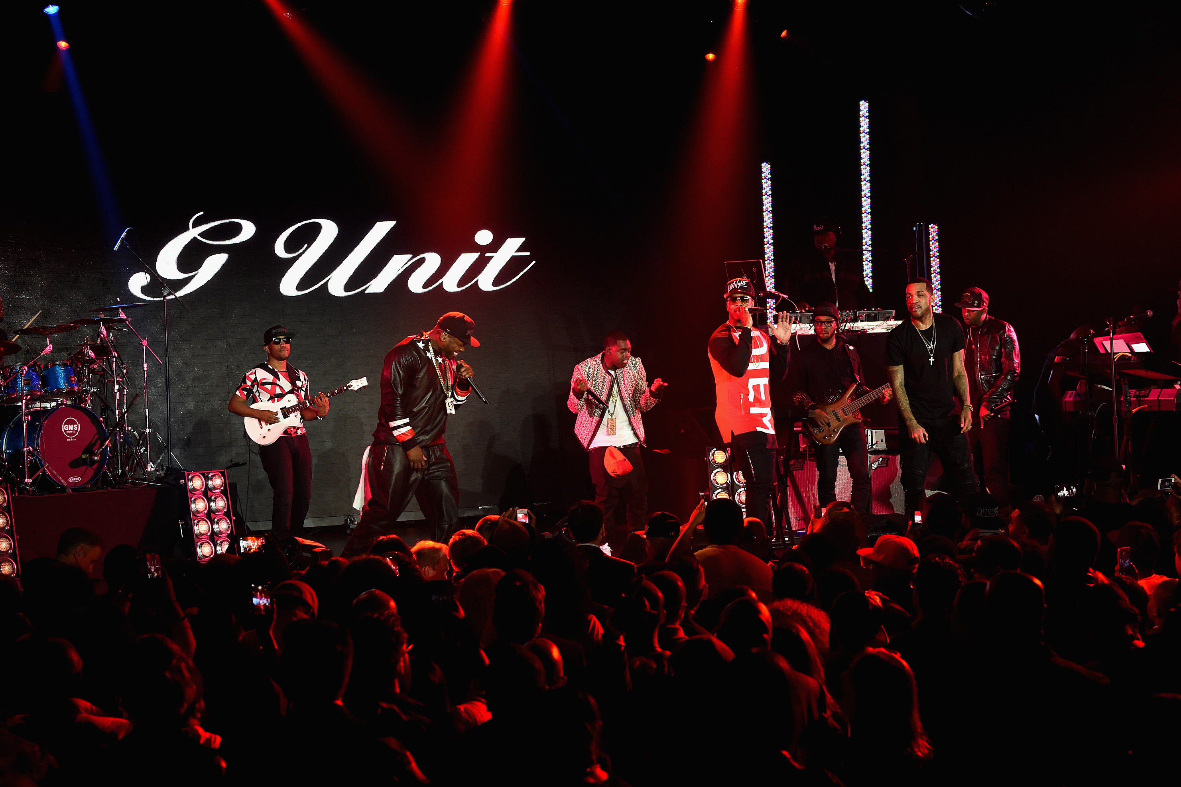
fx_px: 2657
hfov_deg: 25.1
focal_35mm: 81
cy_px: 395
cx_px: 595
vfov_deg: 16.9
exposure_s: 1/200
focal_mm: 80
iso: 5000
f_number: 6.3
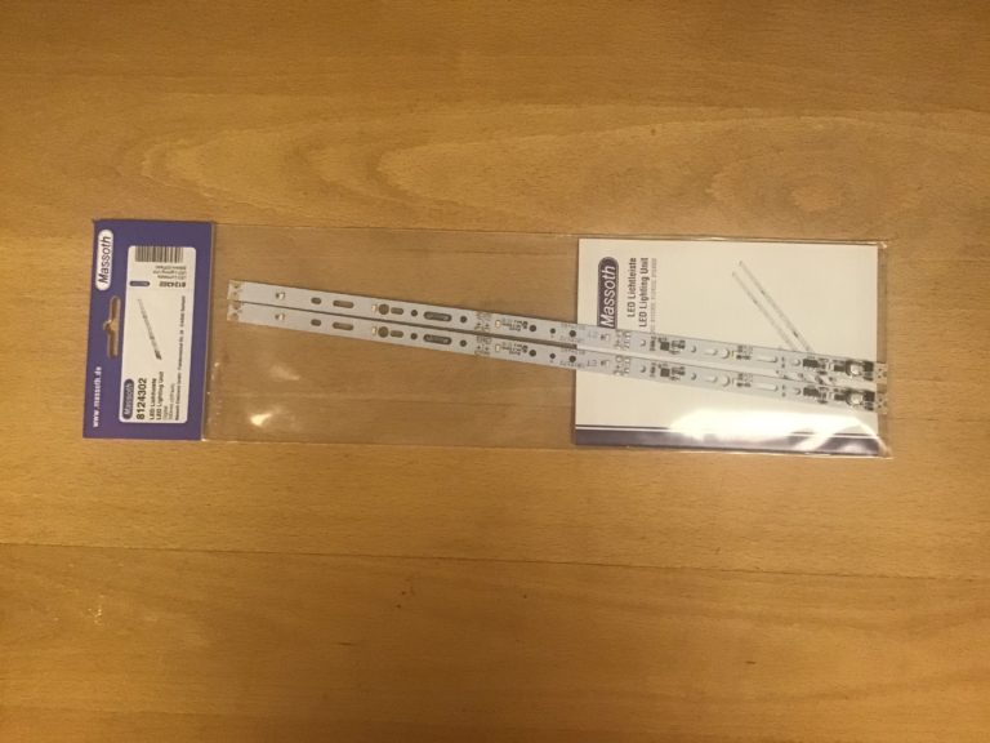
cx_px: 495
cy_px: 372
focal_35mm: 31
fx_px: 887
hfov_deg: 58.4
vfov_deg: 45.4
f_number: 2.4
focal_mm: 3.3
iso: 200
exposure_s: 1/33
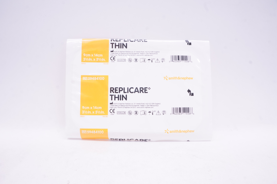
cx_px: 138
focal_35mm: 27
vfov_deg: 47.8
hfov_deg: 67.4
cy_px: 92
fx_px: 208
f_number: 13
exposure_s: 1/25
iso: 800
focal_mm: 18
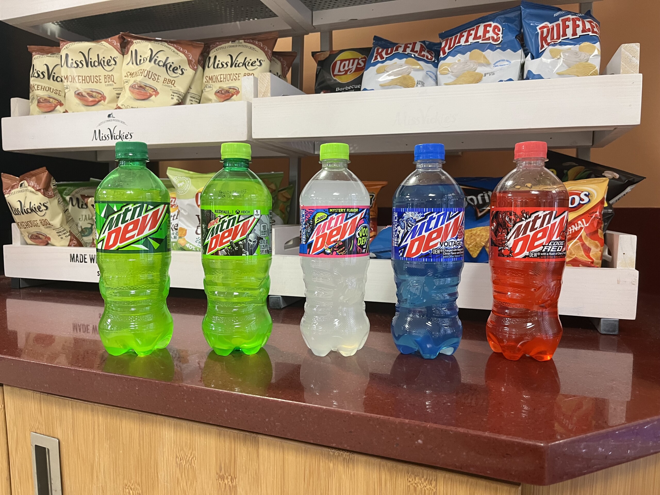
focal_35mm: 26
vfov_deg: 53.1
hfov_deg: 67.3
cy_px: 248
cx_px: 330
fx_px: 496
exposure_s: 1/60
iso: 250
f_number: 1.6
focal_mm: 5.1
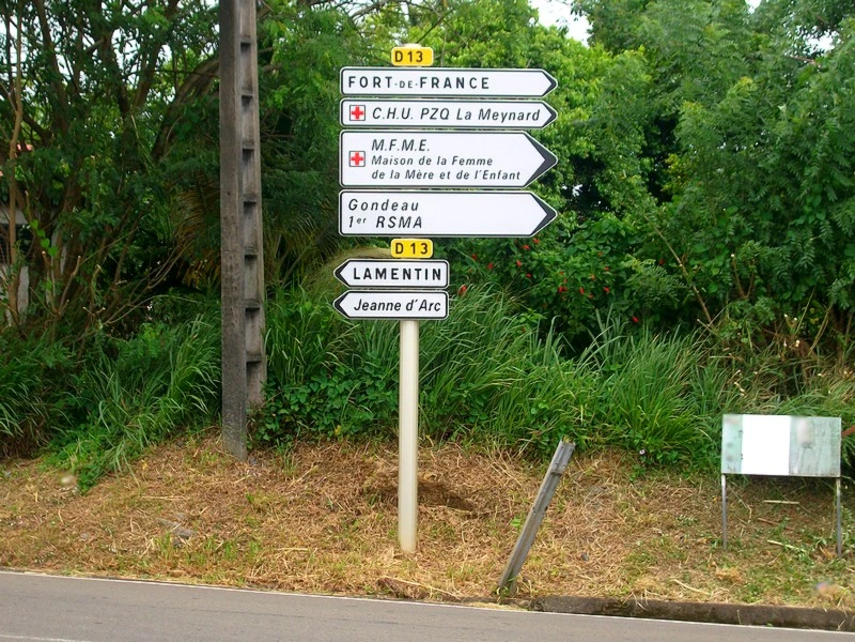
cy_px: 321
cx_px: 428
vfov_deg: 17.6
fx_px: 2075
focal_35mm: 84
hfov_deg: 23.3
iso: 80
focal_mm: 15.1
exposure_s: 1/125
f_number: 5.1
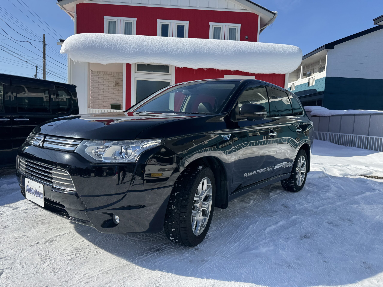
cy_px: 144
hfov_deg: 71.6
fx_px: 266
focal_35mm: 24
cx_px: 192
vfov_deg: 56.8
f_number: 1.78
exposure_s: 1/4310
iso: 80
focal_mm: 6.76
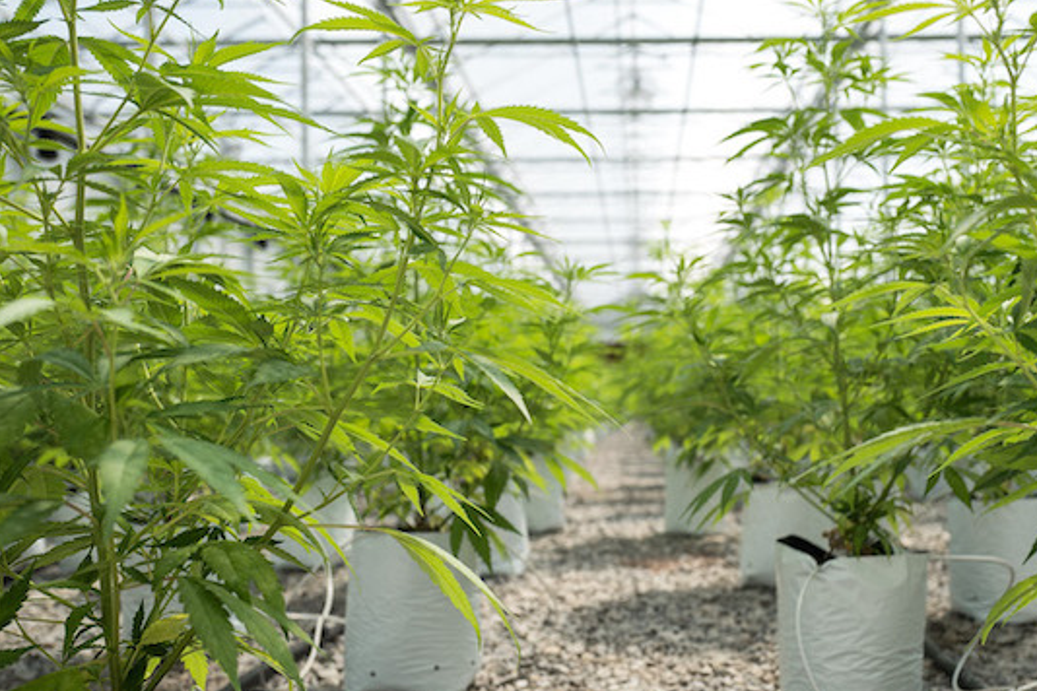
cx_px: 664
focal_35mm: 43
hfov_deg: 45.0
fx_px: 1239
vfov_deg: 31.2
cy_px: 350
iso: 100
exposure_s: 1/1250
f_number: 3.5
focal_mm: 28
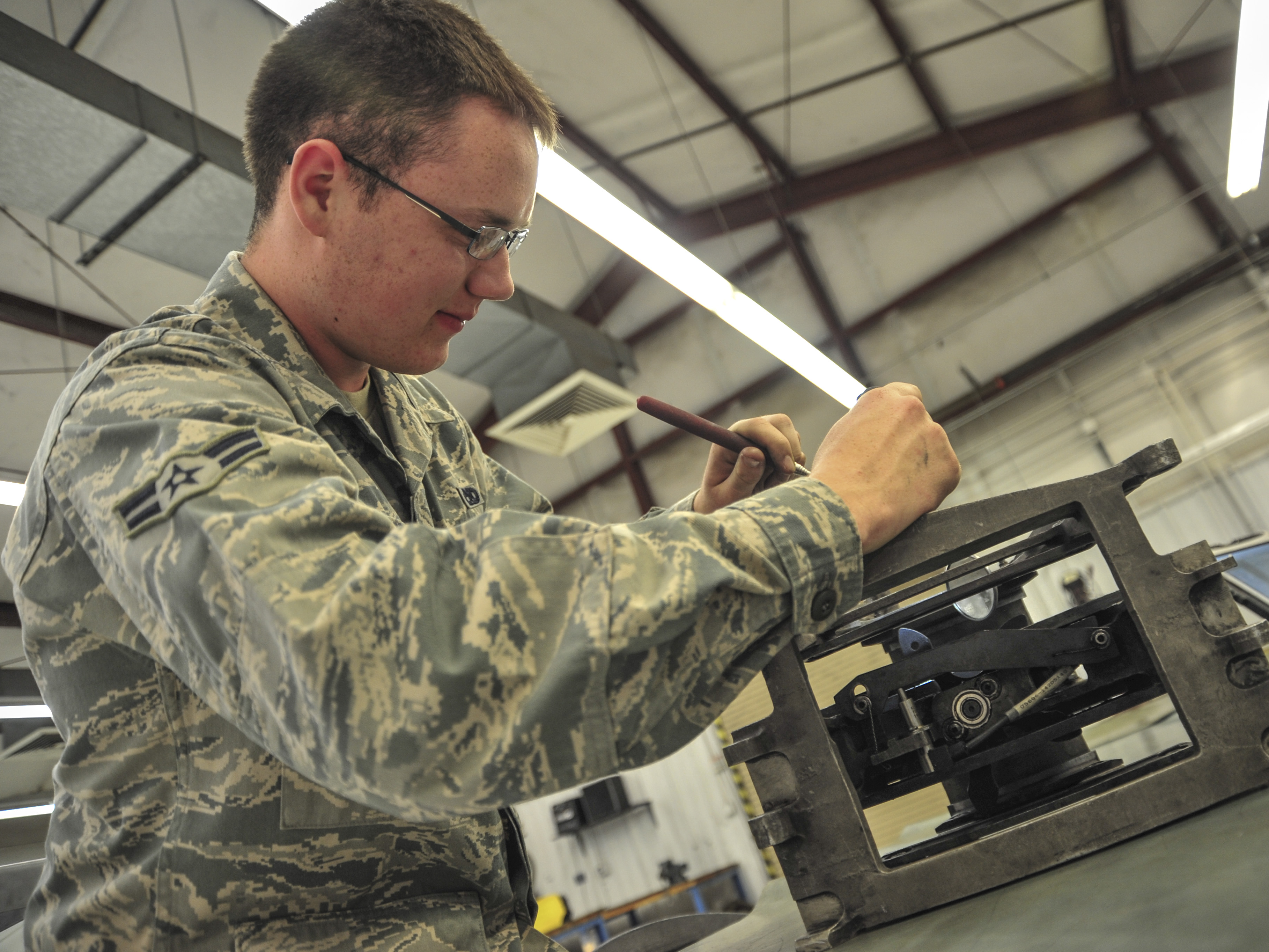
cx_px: 683
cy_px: 460
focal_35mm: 27
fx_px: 990
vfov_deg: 51.3
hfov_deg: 65.2
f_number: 4
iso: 640
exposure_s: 1/50
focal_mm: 24
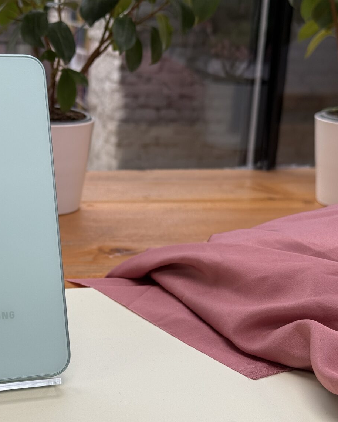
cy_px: 210
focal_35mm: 63
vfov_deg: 30.0
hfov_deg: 23.8
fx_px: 788
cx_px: 60
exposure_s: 1/669
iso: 64
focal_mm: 6.76
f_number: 1.78
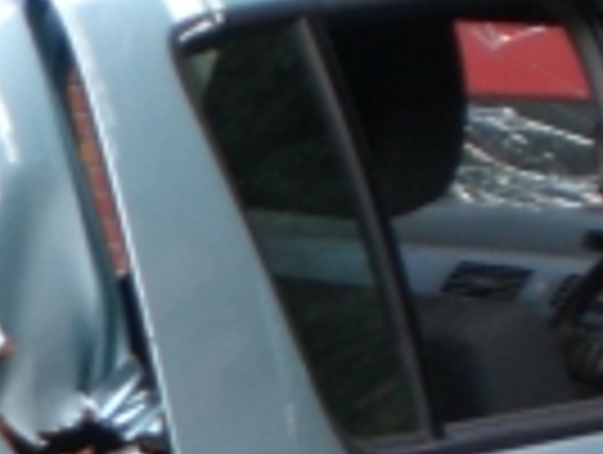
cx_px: -238
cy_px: 836
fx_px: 3159
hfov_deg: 10.6
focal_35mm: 181
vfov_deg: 7.9
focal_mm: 6.3
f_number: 3.1
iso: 100
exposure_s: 1/125
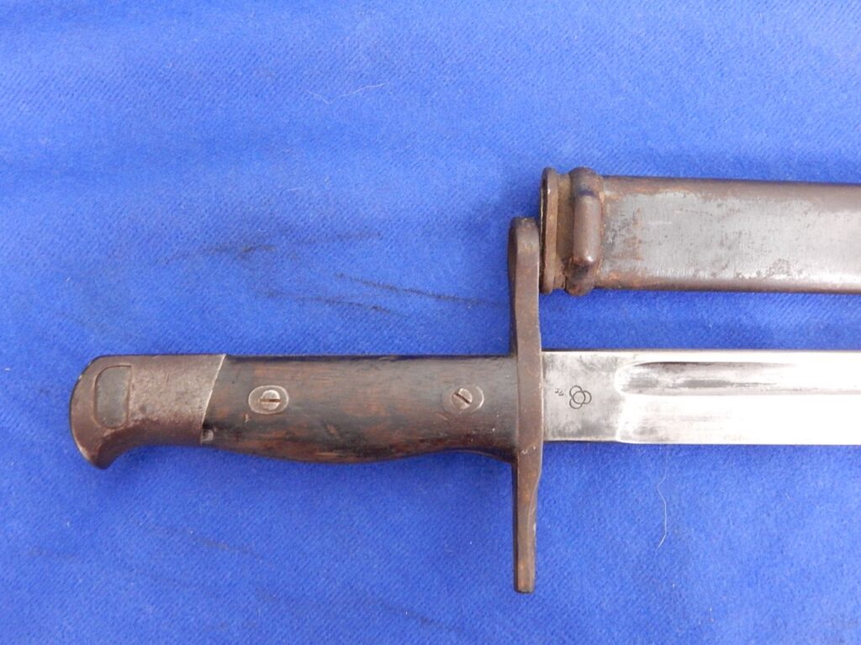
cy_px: 322
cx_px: 430
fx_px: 1070
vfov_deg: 33.6
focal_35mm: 43
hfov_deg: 43.9
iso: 800
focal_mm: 7.7
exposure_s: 1/8
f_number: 3.6
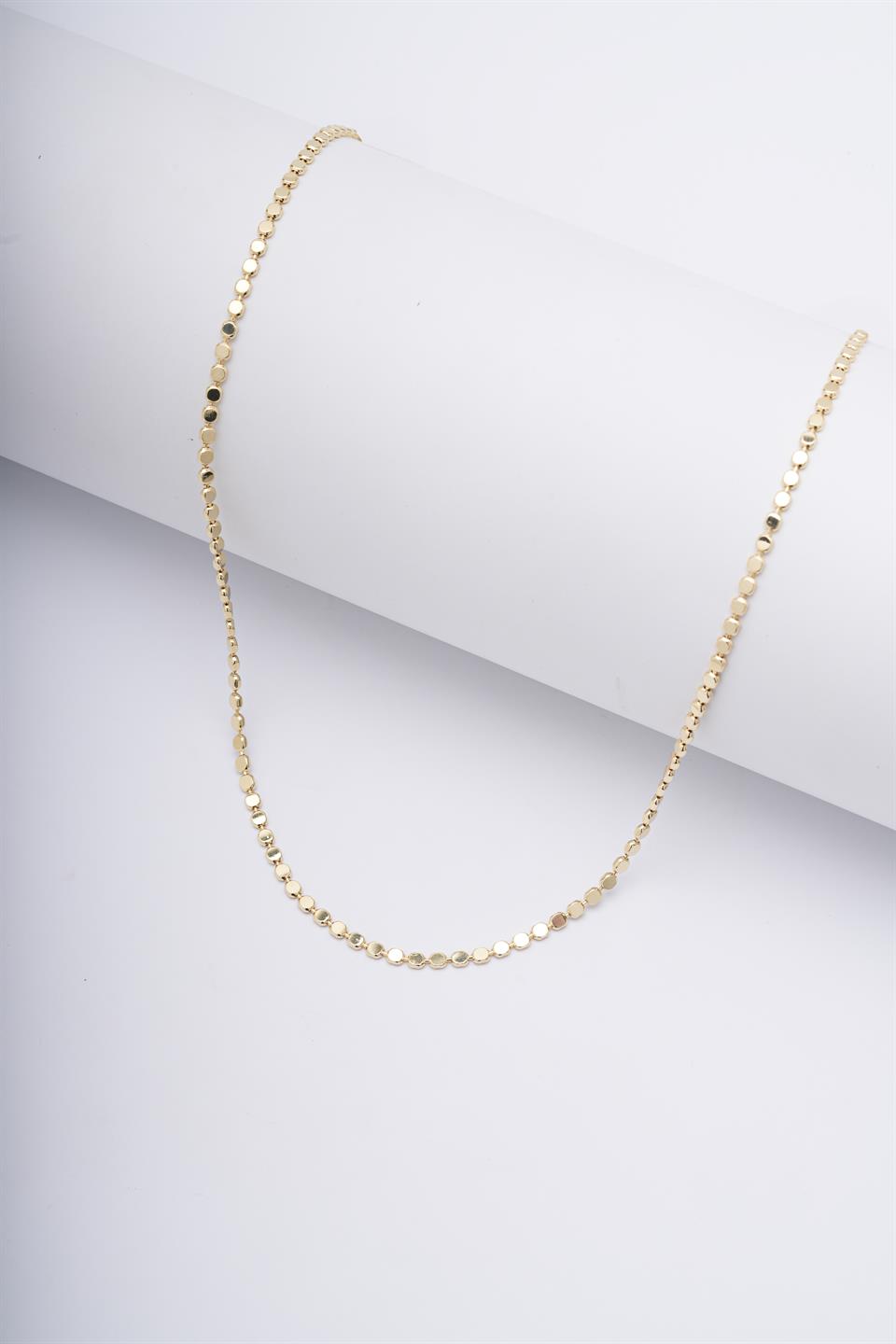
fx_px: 3360
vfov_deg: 22.6
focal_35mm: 90
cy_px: 672
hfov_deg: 15.2
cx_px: 448
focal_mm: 90
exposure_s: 1/250
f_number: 13
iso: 100
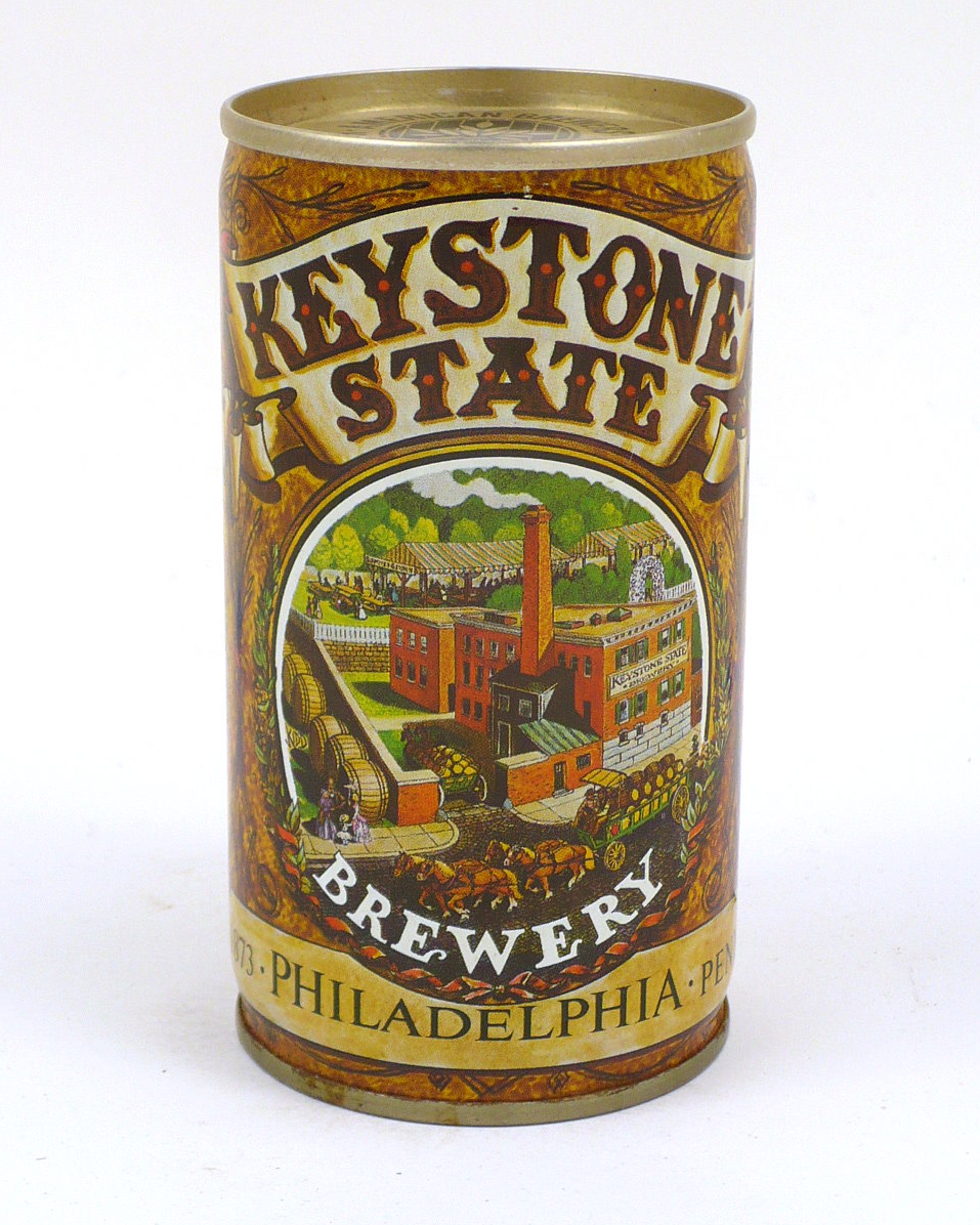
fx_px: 3371
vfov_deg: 20.6
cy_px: 585
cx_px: 491
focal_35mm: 93
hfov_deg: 16.5
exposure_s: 1/320
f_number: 3.1
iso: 100
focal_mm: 9.9
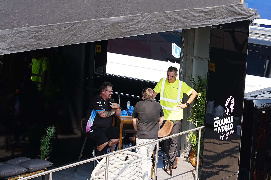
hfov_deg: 14.3
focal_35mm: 144
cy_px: 115
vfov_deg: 9.5
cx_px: 150
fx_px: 1084
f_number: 8
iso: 400
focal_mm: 105
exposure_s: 1/400
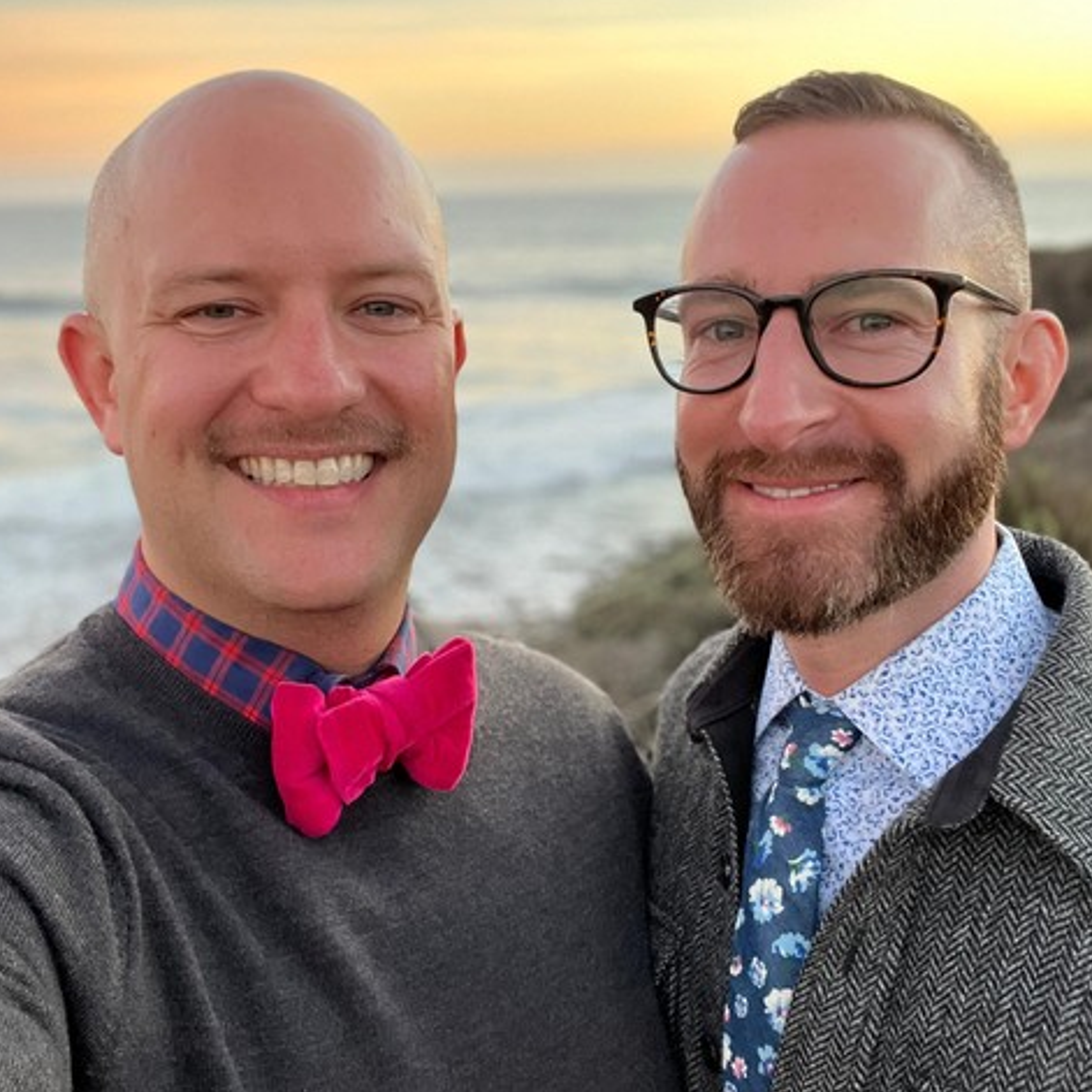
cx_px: 545
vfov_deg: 46.0
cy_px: 540
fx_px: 1285
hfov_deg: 46.0
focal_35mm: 36
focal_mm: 2.71
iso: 200
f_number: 2.2
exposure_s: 1/60
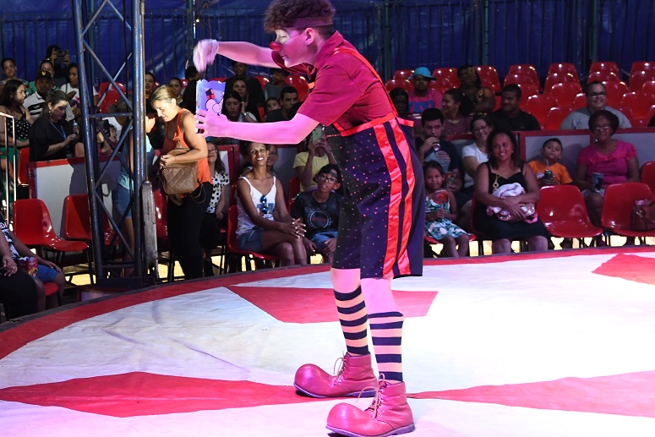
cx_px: 119
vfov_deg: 19.2
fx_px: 1292
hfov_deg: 27.8
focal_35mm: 71
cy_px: 180
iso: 2000
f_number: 4
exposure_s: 1/60
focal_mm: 29
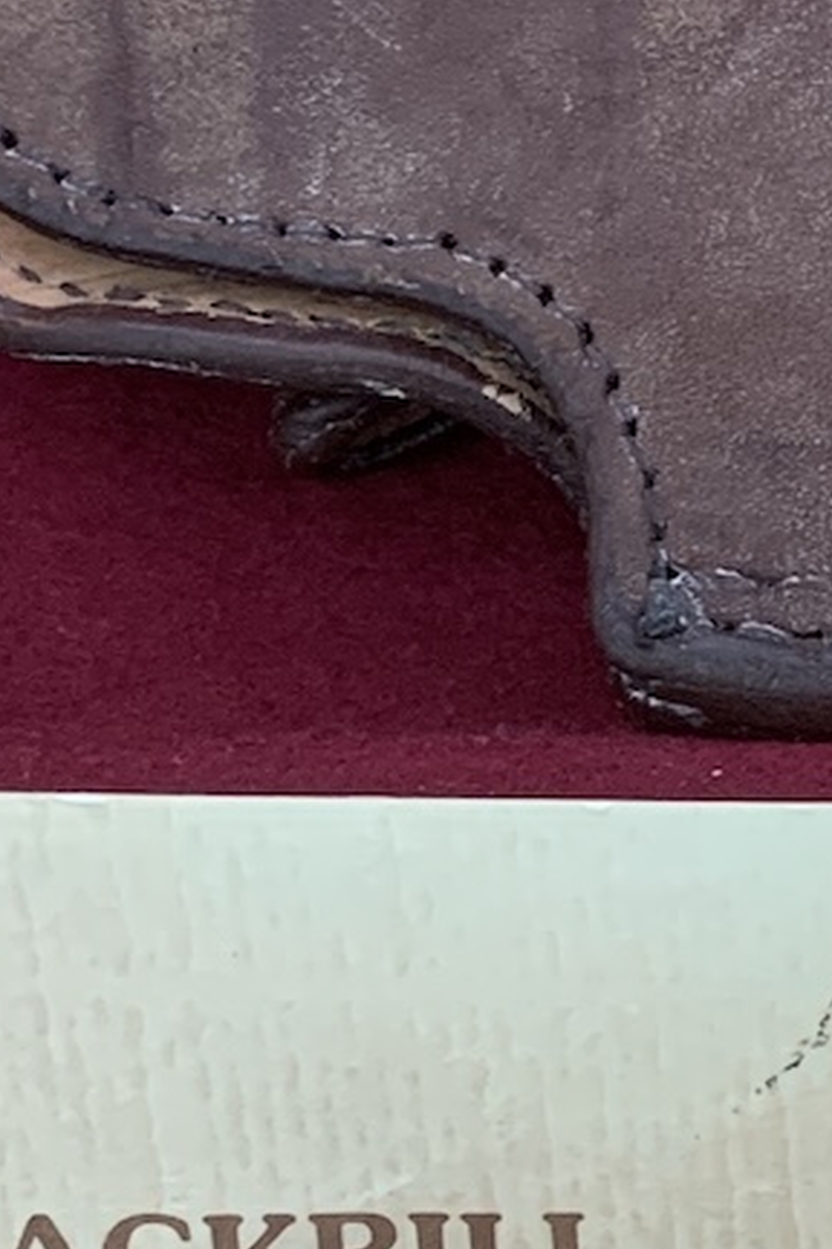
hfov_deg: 9.1
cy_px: 902
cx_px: 1634
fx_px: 4922
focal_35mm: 142
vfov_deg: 14.4
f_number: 1.8
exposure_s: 1/60
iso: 250
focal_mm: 4.25
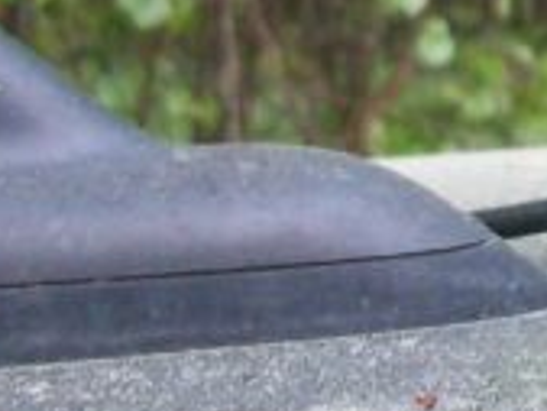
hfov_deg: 9.6
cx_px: 1020
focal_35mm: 194
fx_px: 3068
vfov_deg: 7.6
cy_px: 45
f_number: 2.9
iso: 250
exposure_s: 1/8
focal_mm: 5.7
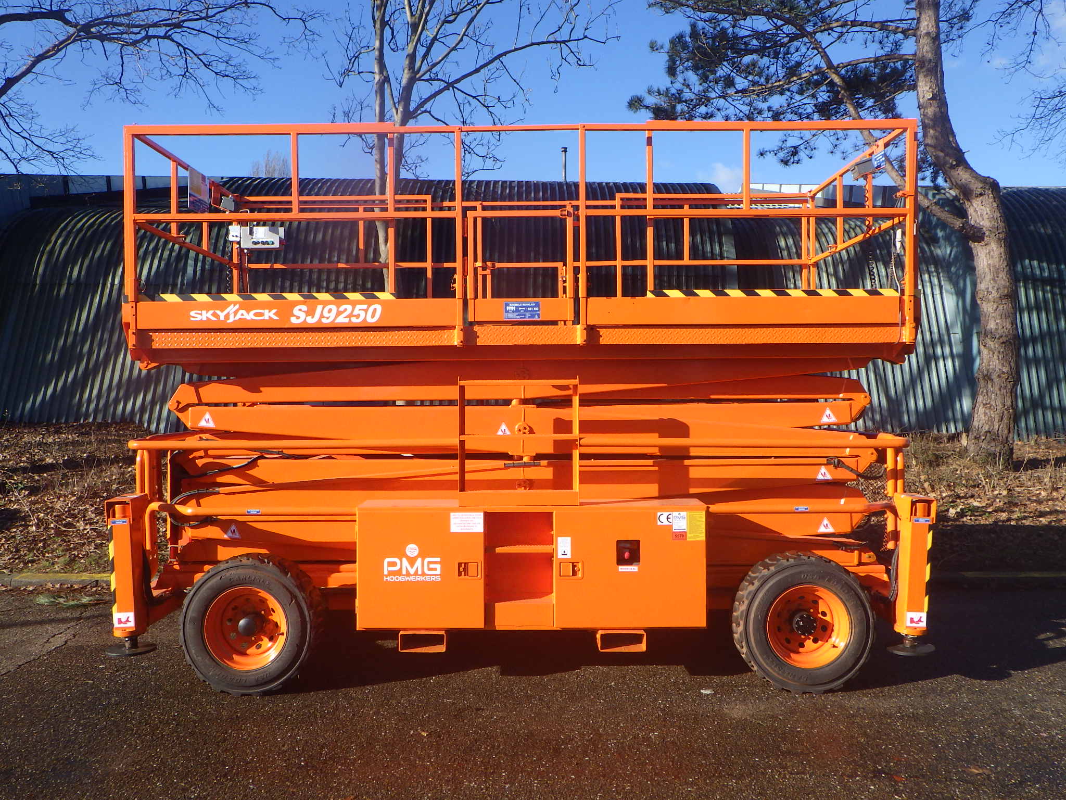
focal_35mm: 28
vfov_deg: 49.7
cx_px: 533
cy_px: 400
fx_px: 862
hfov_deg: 63.4
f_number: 4.2
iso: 125
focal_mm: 5
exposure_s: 1/640
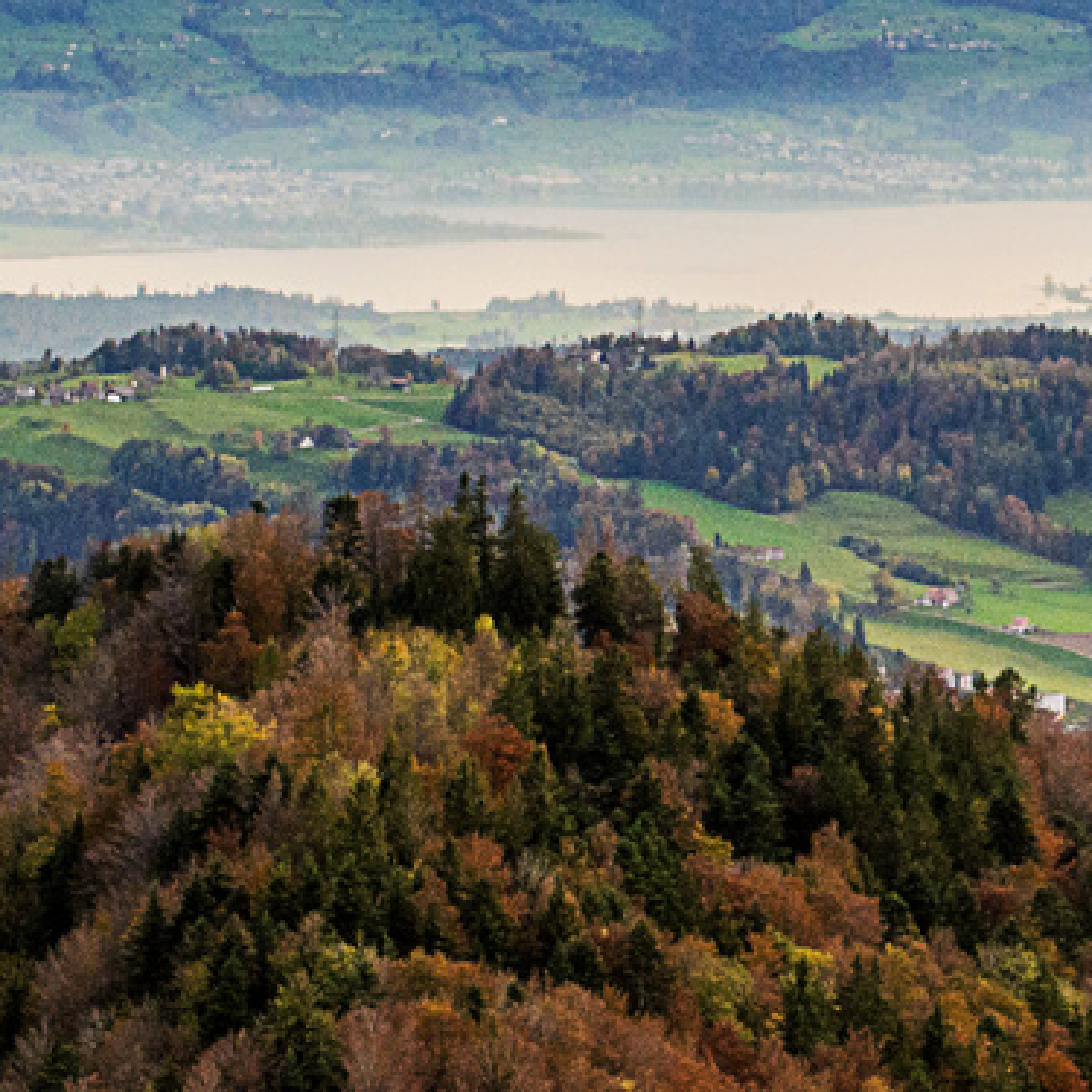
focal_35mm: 187
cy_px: 242
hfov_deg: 9.2
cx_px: 1488
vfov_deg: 9.3
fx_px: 6674
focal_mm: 34
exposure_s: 1/200
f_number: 13
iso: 640
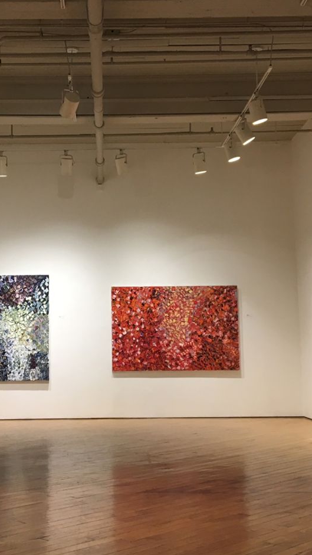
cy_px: 281
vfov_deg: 43.7
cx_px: 108
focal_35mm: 47
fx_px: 692
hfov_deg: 25.3
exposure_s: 1/30
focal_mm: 4.15
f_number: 2.2
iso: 80
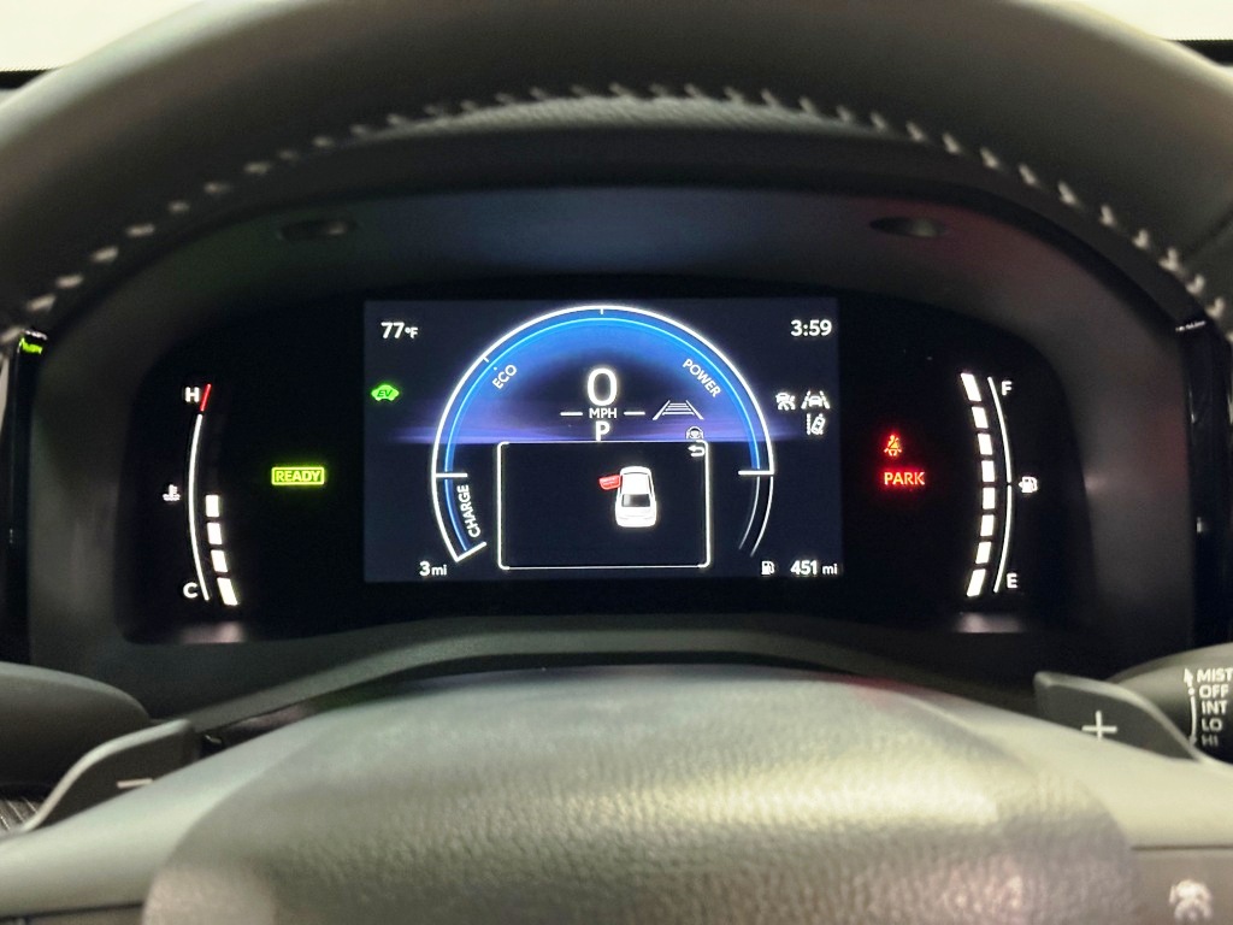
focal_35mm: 48
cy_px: 462
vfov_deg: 30.3
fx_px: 1710
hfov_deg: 39.7
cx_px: 616
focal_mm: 6.86
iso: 640
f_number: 1.78
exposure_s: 1/24
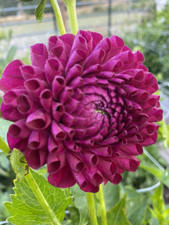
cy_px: 112
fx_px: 169
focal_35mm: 26
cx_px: 84
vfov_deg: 67.3
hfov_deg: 53.1
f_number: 1.8
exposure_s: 1/62
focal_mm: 4.25
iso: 125
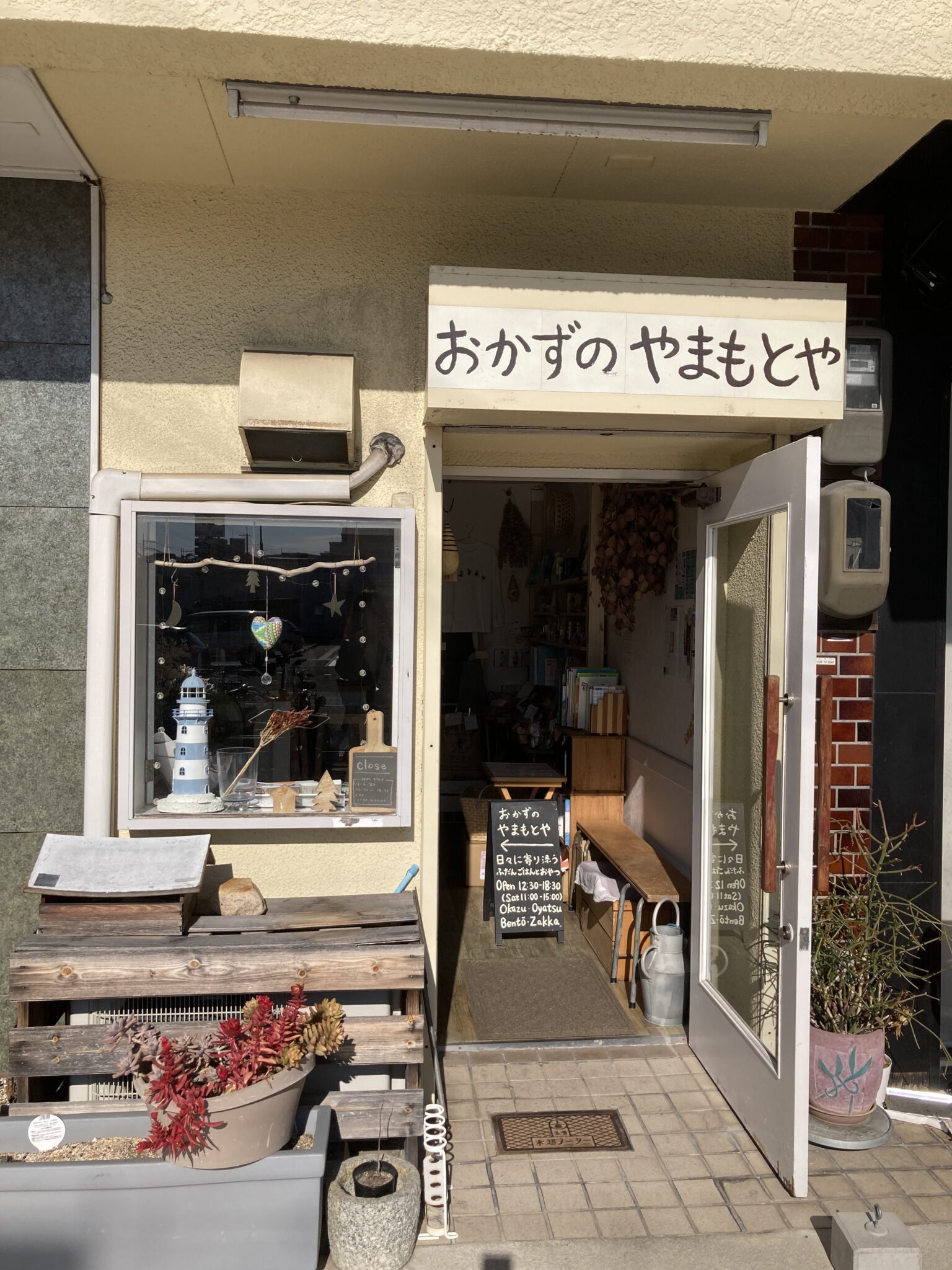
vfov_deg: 63.4
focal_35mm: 28
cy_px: 635
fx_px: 1027
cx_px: 476
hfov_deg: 49.7
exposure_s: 1/3472
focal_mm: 3.99
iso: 20
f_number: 1.8
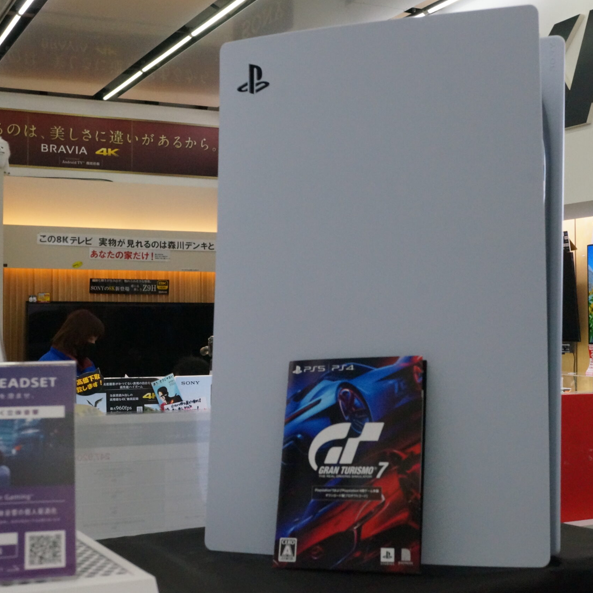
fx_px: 1124
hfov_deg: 29.3
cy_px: 297
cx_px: 397
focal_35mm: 58
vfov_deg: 29.6
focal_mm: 30
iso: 3200
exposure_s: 1/60
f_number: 11
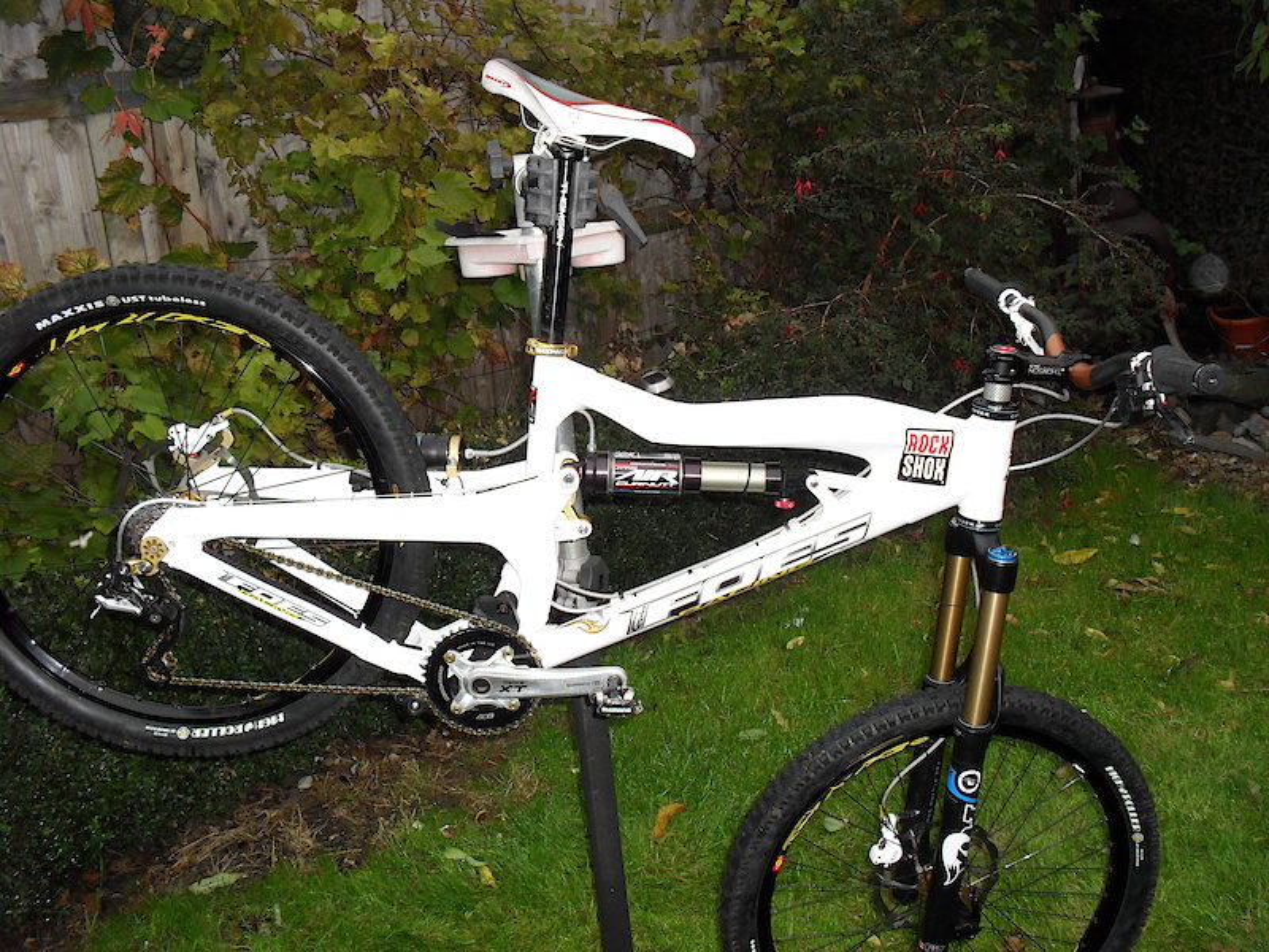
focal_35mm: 35
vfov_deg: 40.7
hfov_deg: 52.6
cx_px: 634
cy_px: 476
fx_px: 1283
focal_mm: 6.3
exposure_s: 1/45
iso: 200
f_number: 3.2
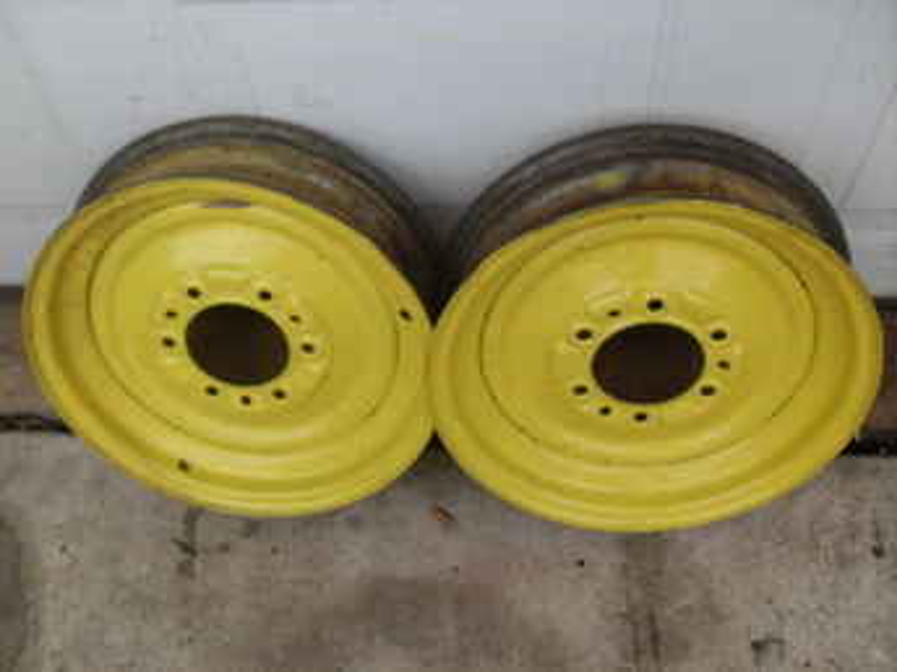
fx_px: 959
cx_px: 448
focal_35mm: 37
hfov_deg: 50.1
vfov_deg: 38.7
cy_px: 336
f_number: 2.8
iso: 80
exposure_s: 1/180
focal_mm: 6.3
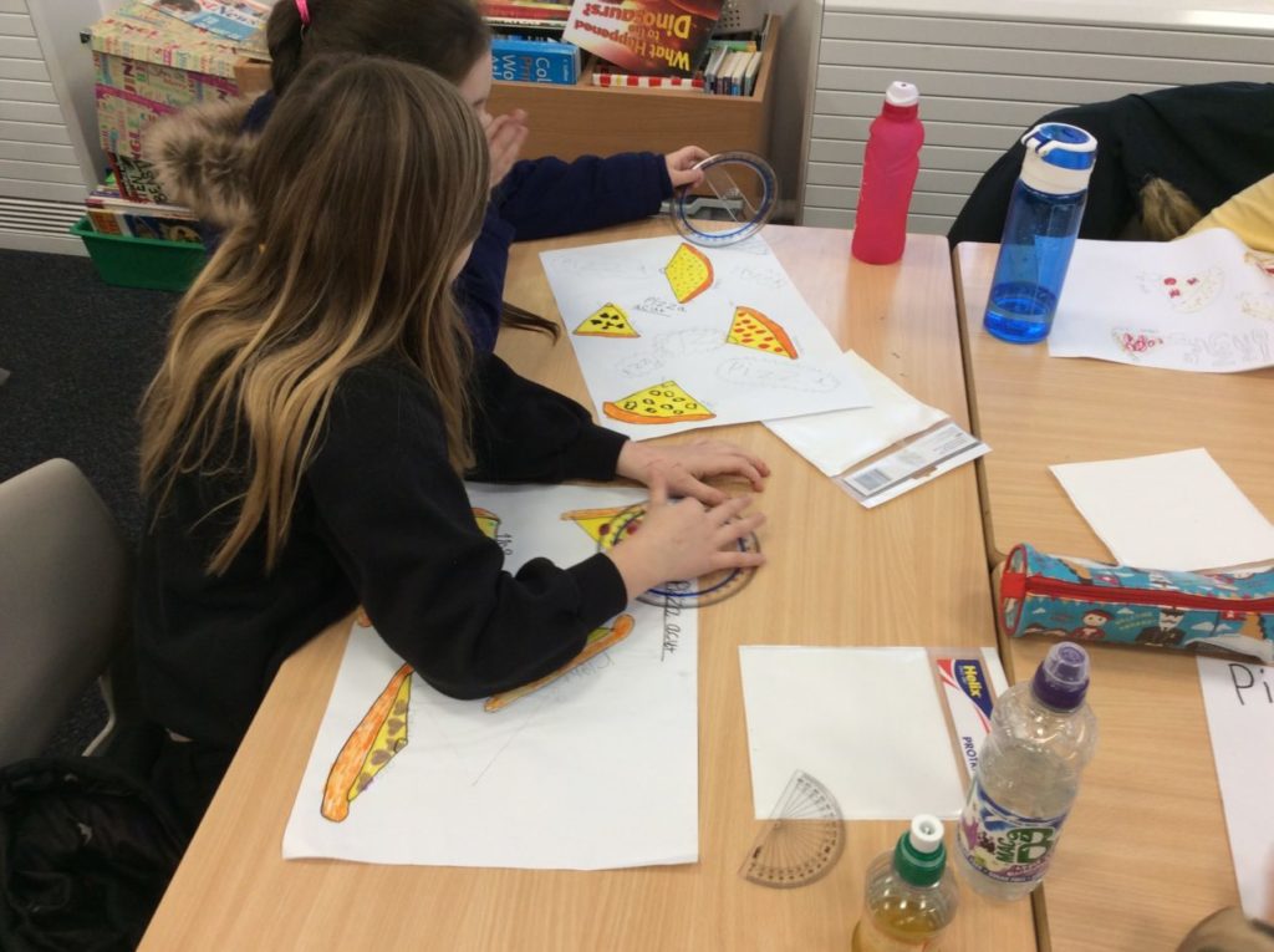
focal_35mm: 32
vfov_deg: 44.1
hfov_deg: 56.9
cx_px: 637
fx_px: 1176
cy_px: 476
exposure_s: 1/25
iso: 40
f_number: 2.4
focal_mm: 3.3
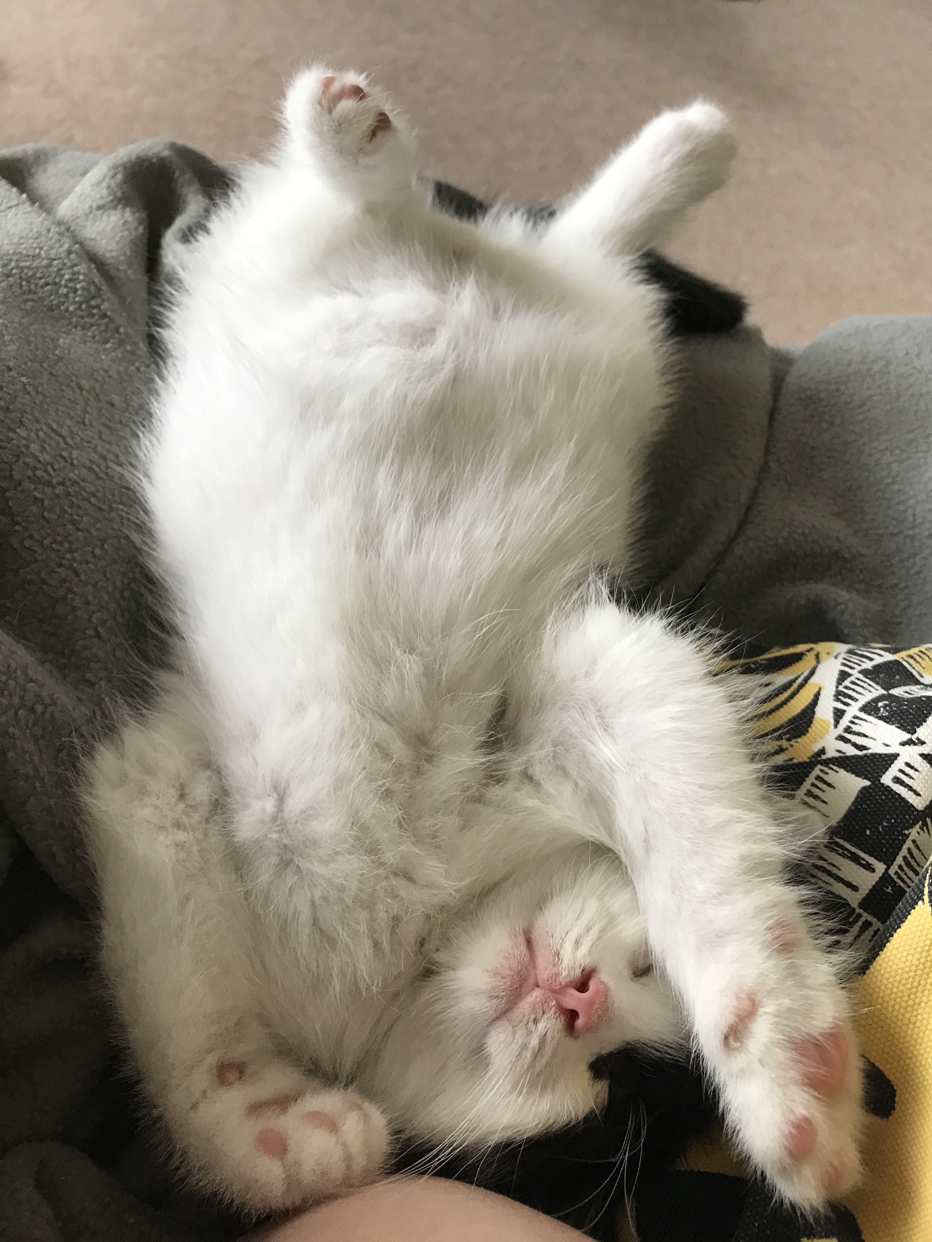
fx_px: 1005
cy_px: 621
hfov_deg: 49.7
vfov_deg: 63.4
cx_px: 466
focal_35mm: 28
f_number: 1.8
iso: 32
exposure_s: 1/33
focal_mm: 3.99
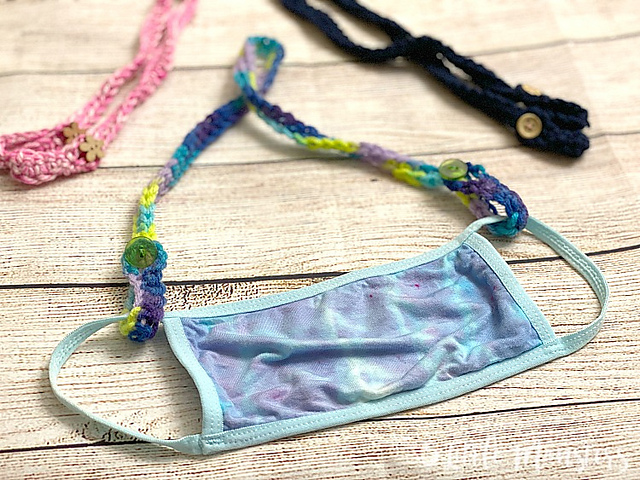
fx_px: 961
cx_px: 320
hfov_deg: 36.8
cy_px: 240
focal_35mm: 52
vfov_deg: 28.0
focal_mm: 6
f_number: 2
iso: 160
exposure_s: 1/40
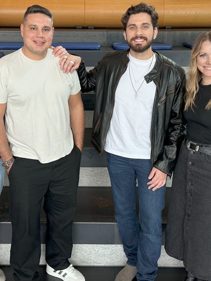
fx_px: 390
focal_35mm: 48
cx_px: 90
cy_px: 116
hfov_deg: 30.2
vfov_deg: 39.5
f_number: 1.78
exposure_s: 1/120
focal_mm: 6.86
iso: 100
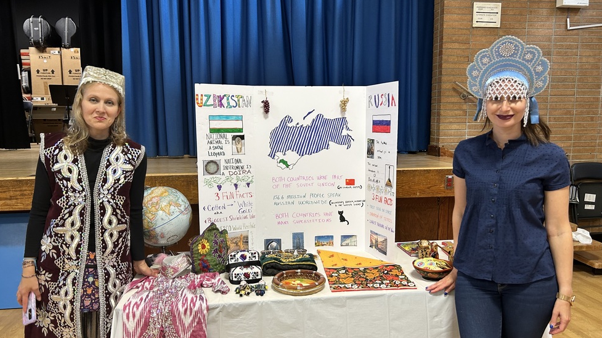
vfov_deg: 40.1
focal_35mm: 29
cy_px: 175
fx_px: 463
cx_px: 295
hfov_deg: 66.1
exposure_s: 1/60
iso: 125
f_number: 1.5
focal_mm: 5.7
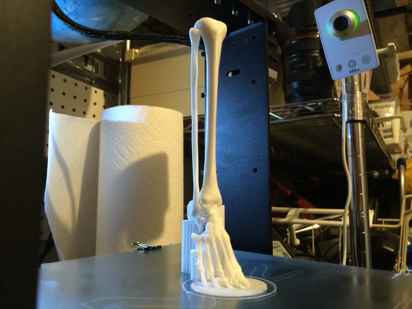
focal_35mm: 29
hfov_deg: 61.7
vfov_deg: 48.2
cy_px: 154
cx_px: 206
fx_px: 345
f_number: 2.2
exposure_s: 1/4
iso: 64
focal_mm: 4.15
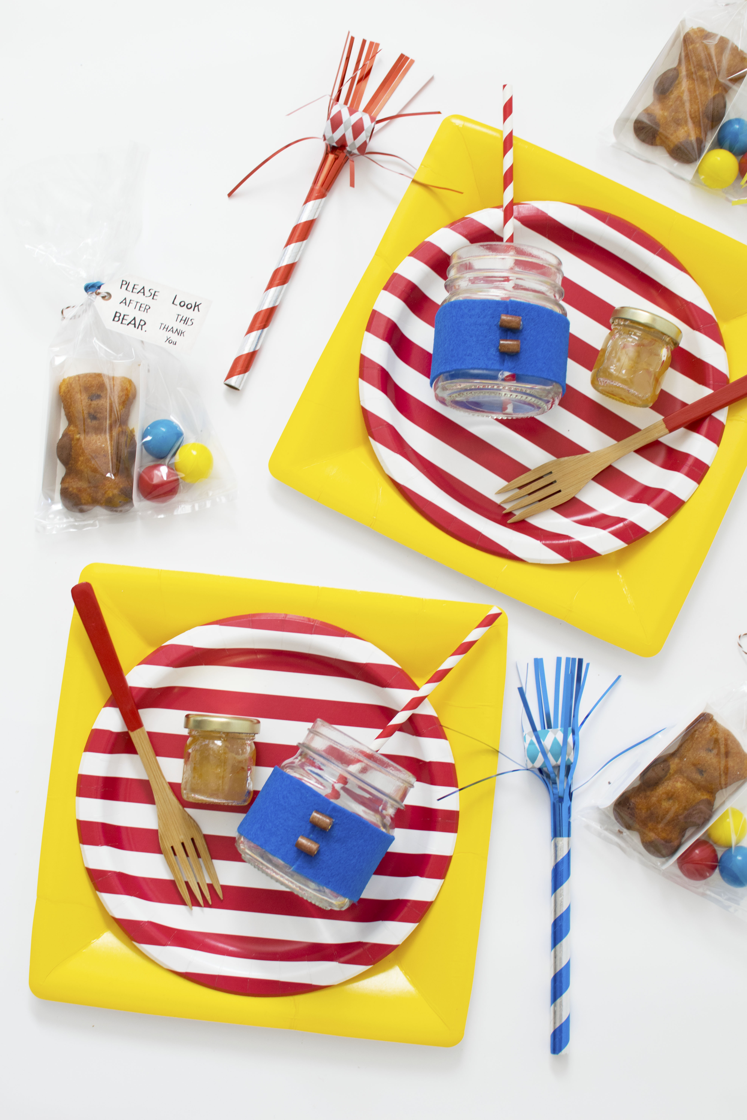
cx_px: 374
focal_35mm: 52
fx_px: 1634
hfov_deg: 25.8
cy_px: 560
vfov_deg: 37.9
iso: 200
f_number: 4
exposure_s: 1/50
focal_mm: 35
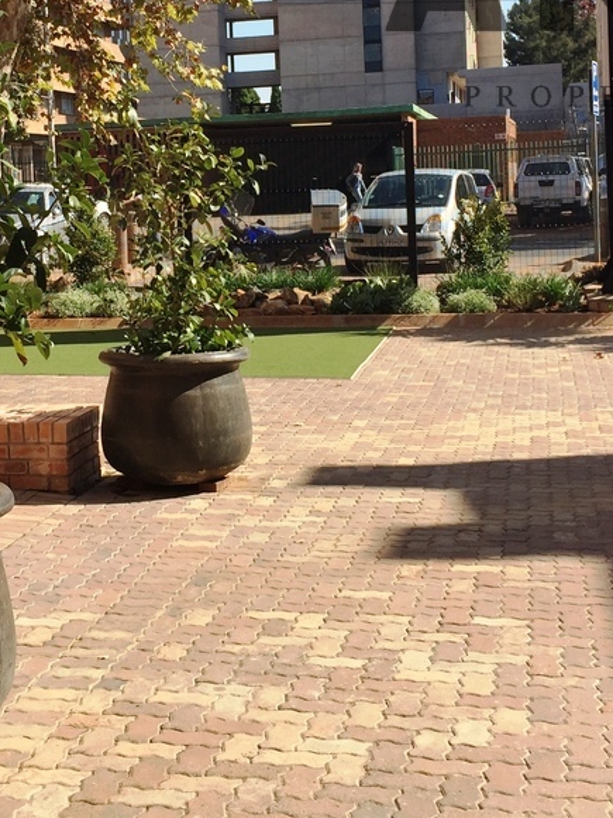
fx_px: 1417
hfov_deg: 24.3
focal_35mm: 60
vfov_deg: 31.7
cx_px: 192
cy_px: 227
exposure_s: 1/1276
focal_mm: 4.15
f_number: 2.2
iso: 32
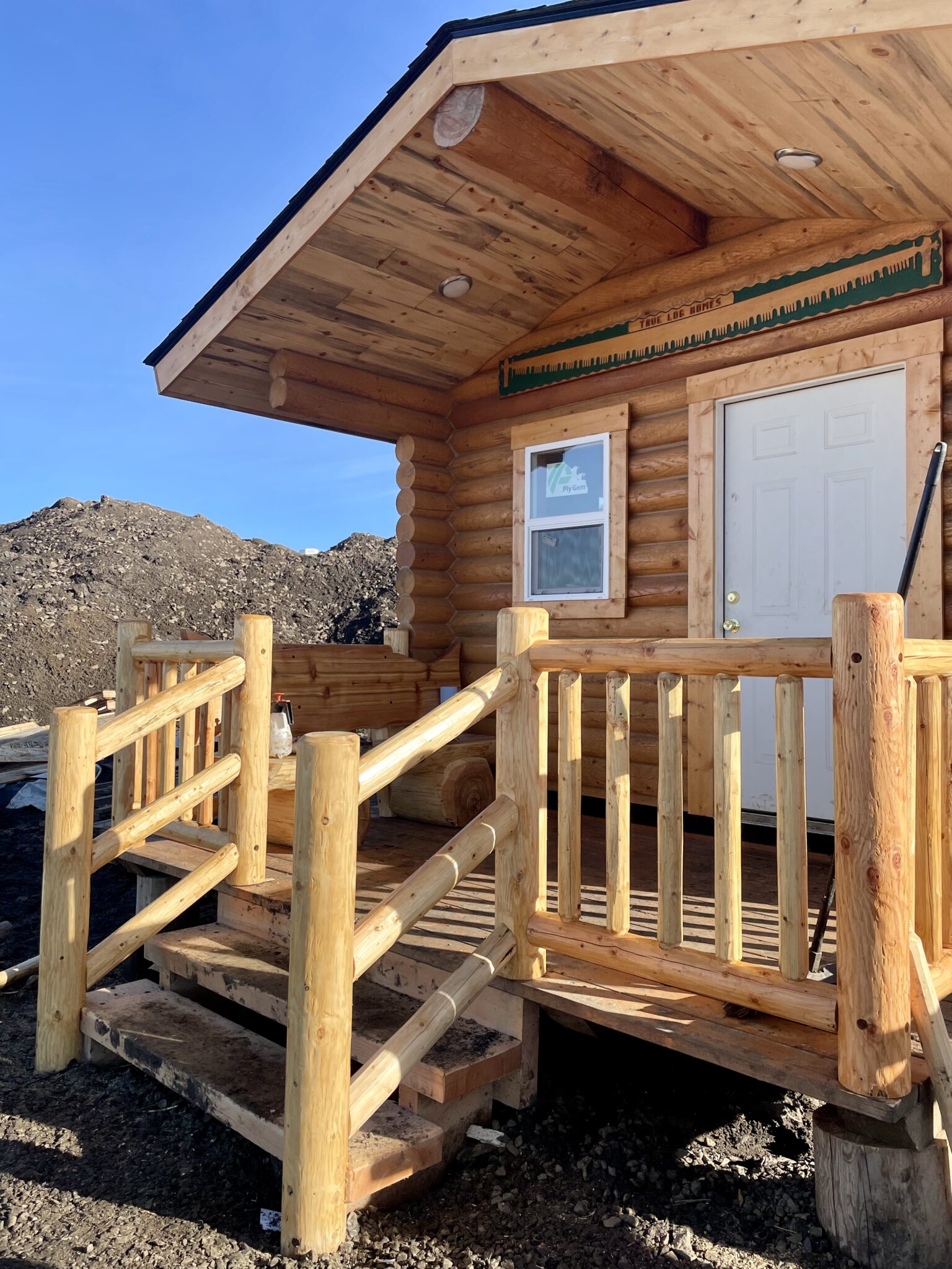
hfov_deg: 53.1
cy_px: 634
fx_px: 953
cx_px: 476
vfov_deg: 67.3
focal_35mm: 26
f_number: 1.6
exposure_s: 1/1618
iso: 32
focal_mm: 4.2
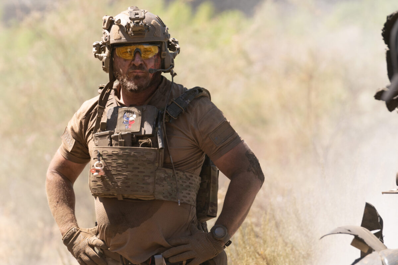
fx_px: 2288
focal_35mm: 207
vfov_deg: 6.6
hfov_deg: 9.9
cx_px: 199
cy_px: 132
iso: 800
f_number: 5.6
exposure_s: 1/1600
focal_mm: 207
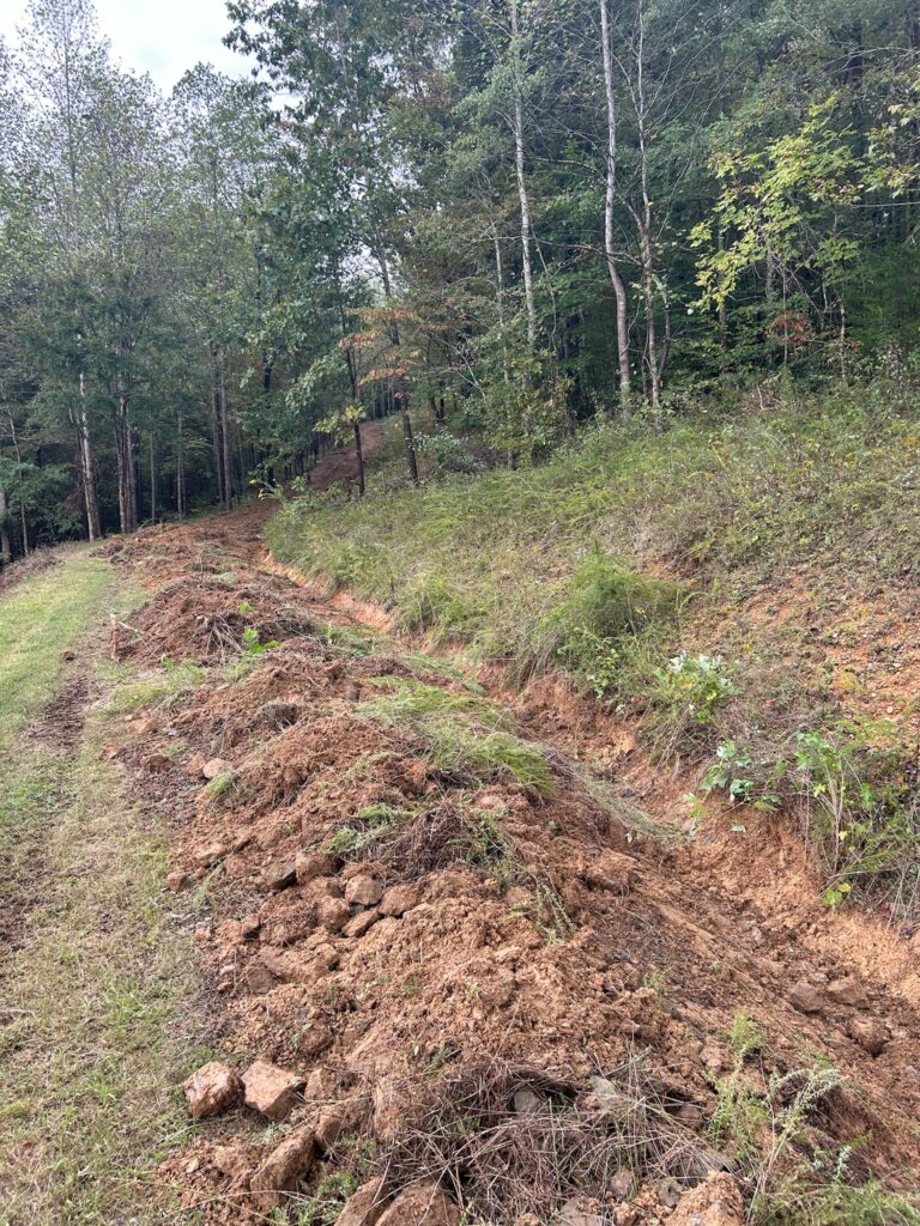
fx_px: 921
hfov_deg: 53.1
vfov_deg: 67.3
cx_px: 460
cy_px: 613
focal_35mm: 26
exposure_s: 1/312
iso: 50
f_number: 1.5
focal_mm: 5.7
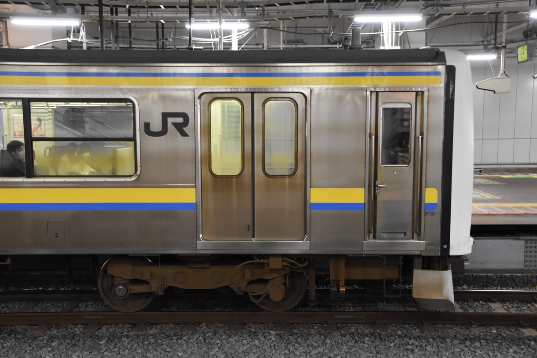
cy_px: 179
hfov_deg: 49.6
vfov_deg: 34.2
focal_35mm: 39
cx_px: 268
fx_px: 582
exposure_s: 1/60
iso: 2200
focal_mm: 26
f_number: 3.8
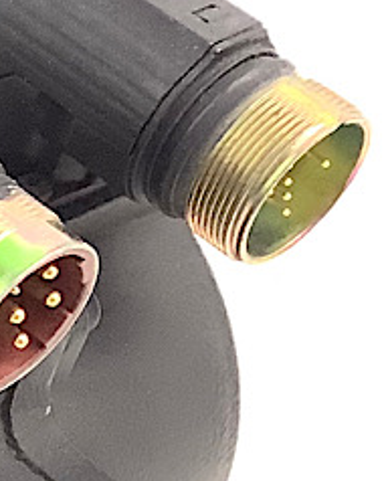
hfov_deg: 8.5
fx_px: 2152
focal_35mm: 151
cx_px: -777
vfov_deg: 12.2
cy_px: 691
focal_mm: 3.3
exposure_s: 1/50
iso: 125
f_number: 2.4
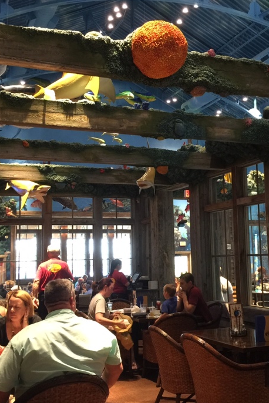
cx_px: 161
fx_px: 504
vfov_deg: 43.6
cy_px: 196
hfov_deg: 29.8
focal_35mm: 45
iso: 100
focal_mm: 4.15
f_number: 2.2
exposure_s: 1/15
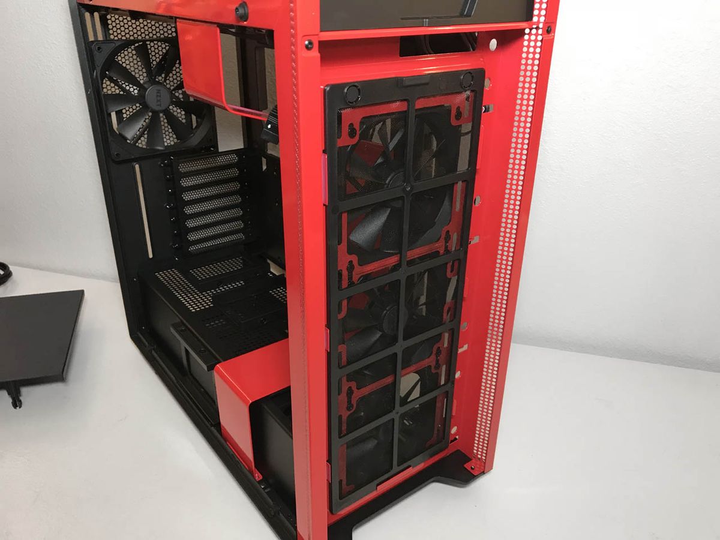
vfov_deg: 49.7
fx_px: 582
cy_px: 270
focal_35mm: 28
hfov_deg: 63.4
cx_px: 360
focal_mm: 3.99
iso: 40
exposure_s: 1/17
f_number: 1.8
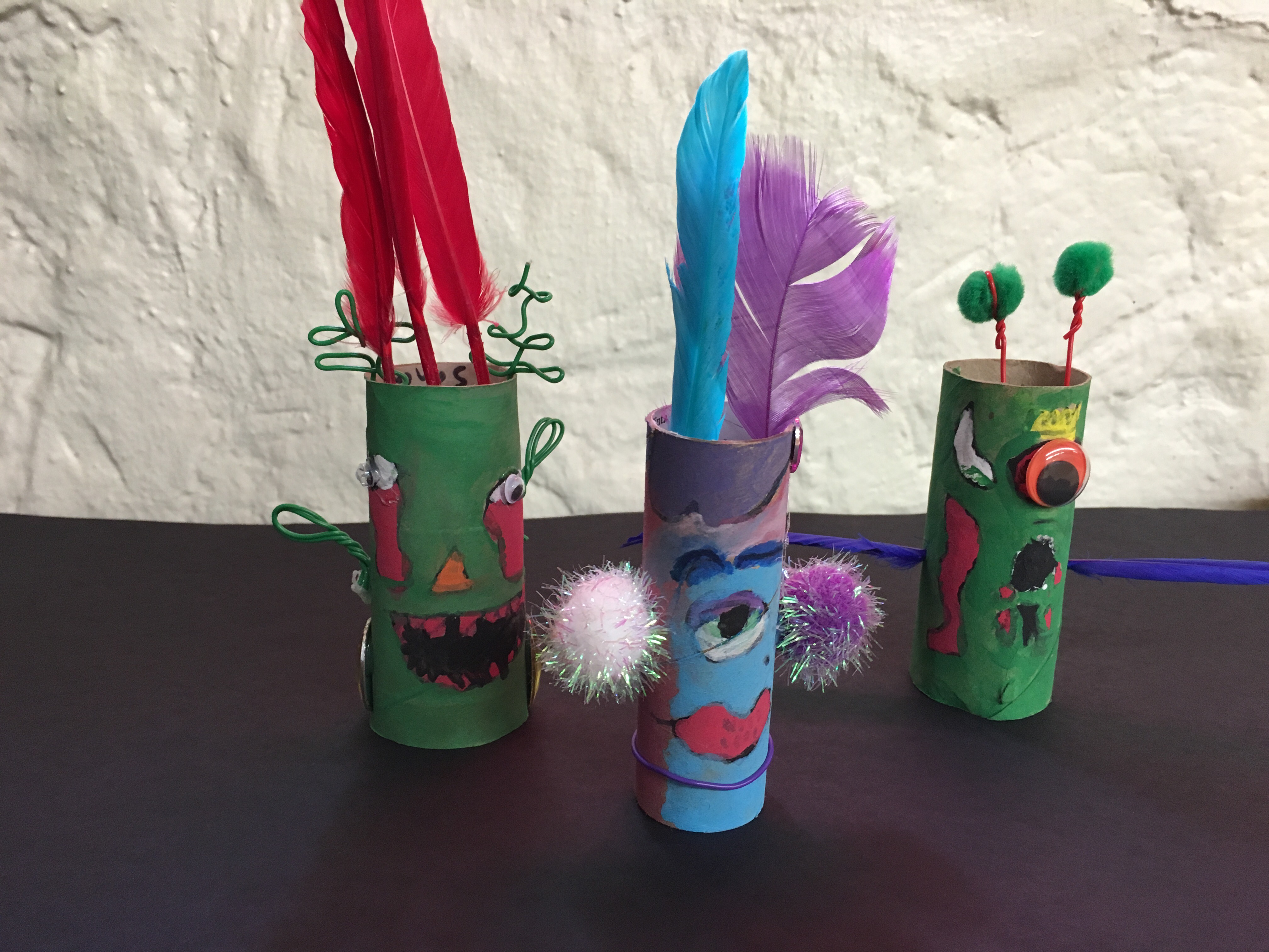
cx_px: 634
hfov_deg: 61.7
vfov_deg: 48.2
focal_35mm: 29
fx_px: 1063
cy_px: 476
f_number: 2.2
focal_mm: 4.15
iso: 100
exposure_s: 1/30
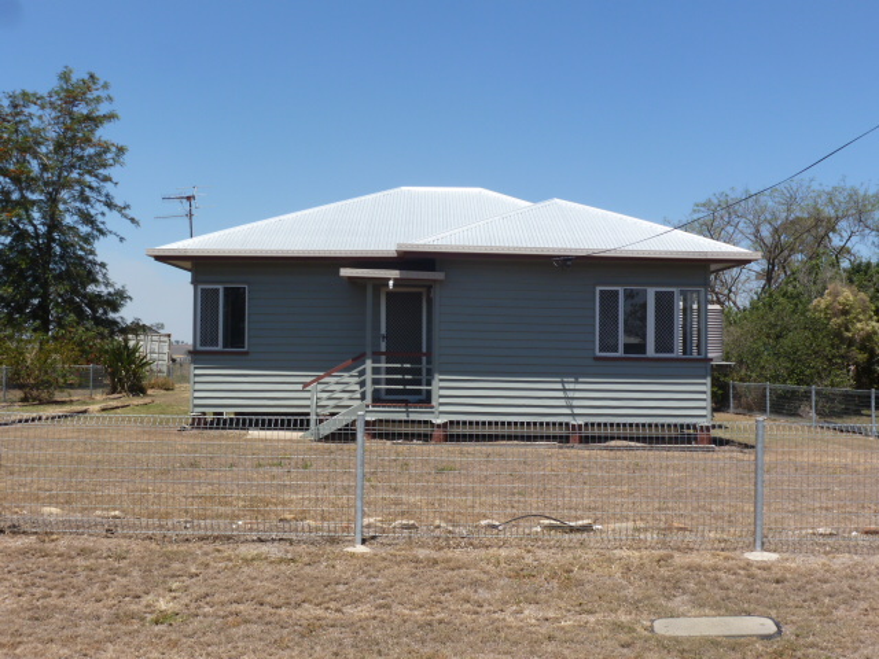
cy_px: 330
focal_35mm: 36
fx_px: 914
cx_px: 440
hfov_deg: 51.4
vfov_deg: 39.7
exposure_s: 1/500
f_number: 4.5
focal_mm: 6.4
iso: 100
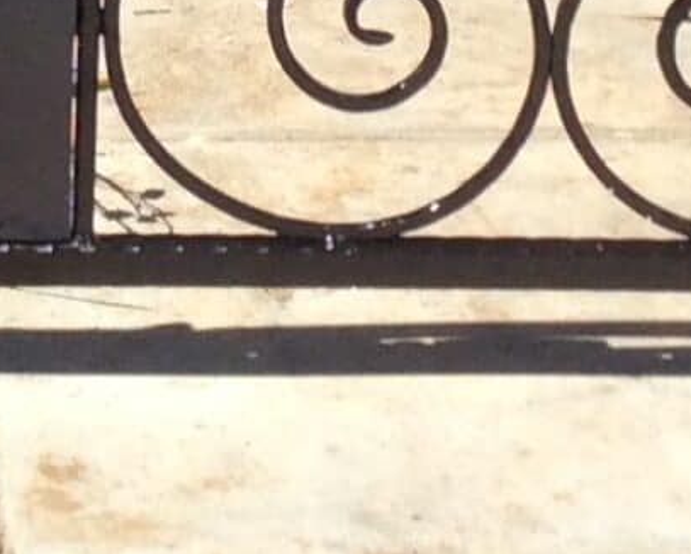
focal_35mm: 196
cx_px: 10
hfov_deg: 9.8
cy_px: -642
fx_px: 4010
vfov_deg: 7.5
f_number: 2.4
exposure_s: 1/1684
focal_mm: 3.3
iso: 32
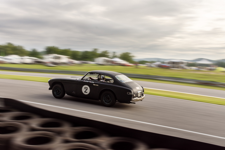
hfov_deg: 53.1
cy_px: 75
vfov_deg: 36.9
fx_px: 225
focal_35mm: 36
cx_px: 112
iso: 160
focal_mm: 24
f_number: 10
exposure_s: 1/160
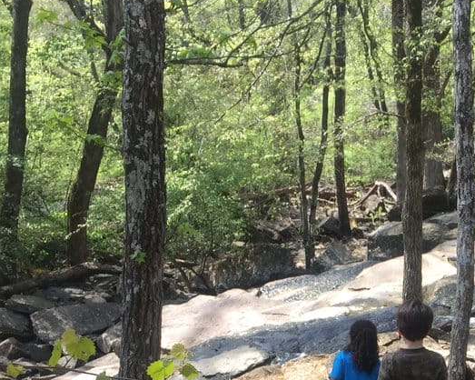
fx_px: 913
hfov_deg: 27.7
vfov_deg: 22.4
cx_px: 457
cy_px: 396
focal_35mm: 65
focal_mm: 4.15
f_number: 2.2
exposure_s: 1/344
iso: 32
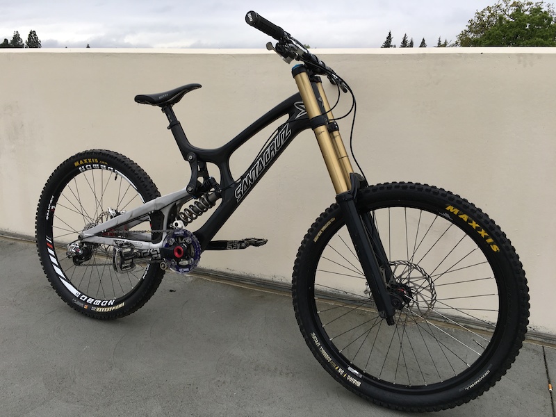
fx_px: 466
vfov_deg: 48.2
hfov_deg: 61.7
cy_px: 208
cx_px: 278
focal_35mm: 29
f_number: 2.2
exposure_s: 1/120
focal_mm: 4.15
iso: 25
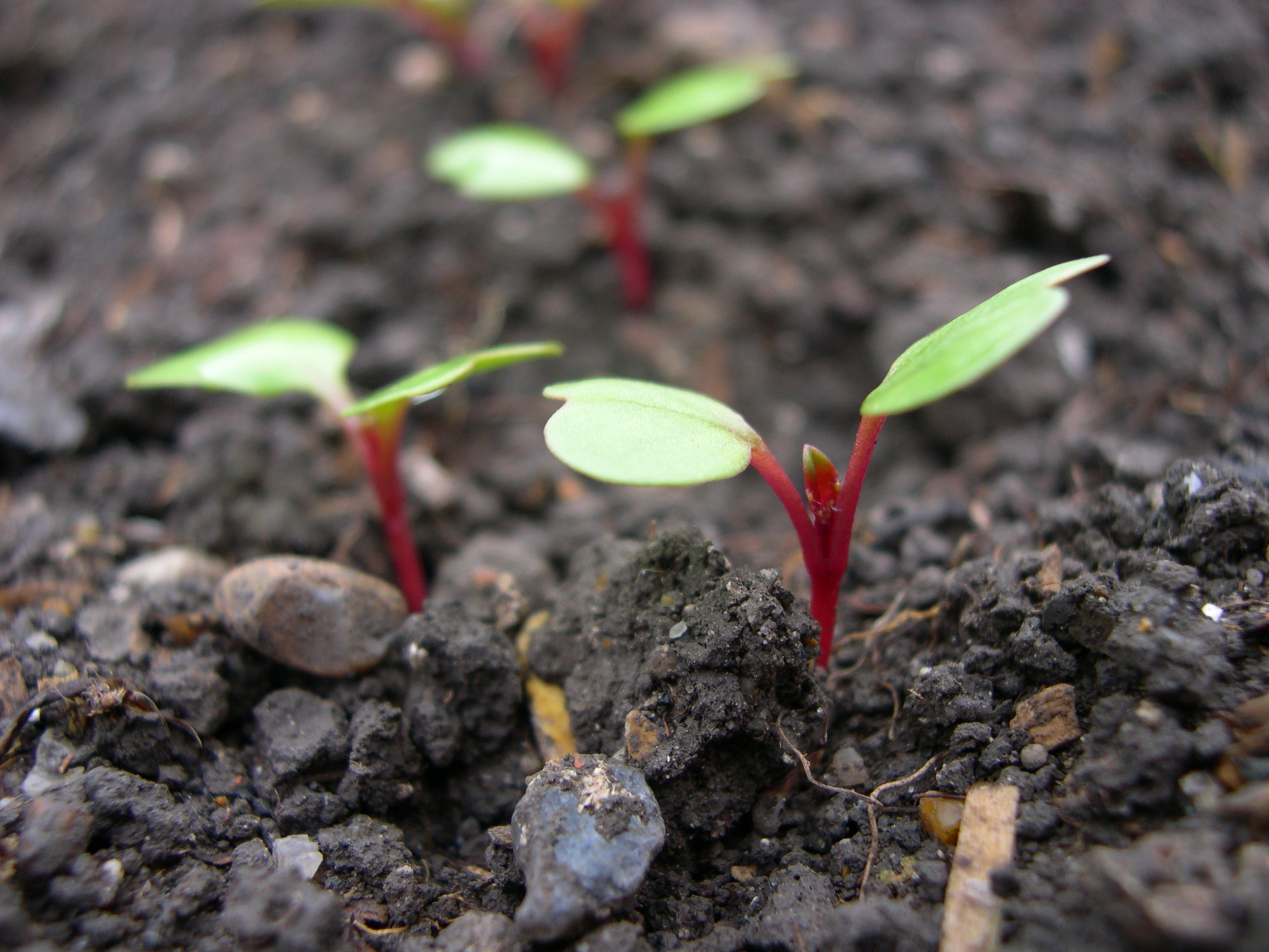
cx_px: 634
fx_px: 1393
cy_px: 476
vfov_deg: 37.7
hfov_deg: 49.0
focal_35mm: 38
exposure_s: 1/92.4
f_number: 2.8
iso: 100
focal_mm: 8
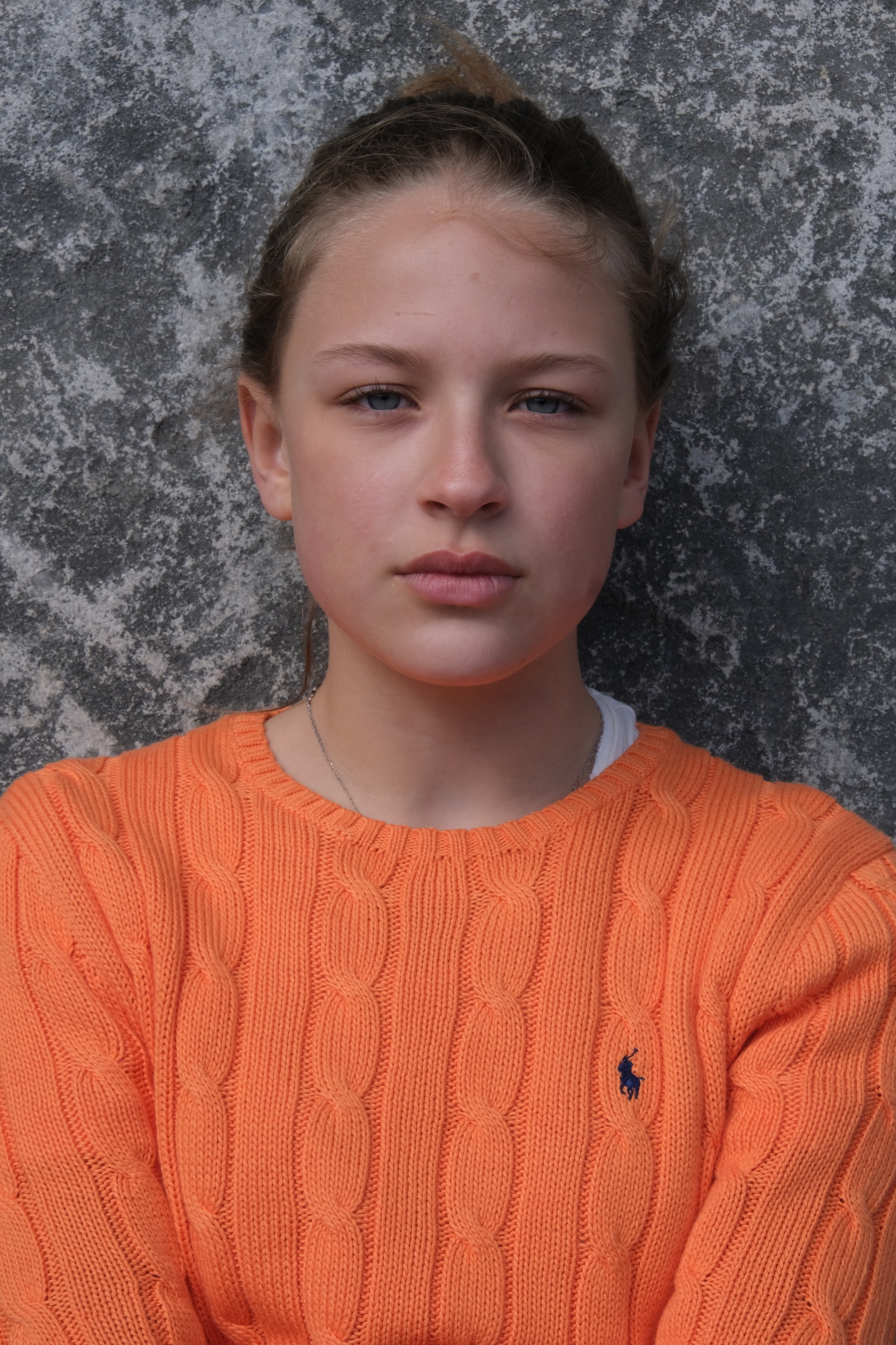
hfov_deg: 16.5
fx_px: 3098
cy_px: 672
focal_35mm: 83
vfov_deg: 24.5
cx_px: 448
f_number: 16
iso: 800
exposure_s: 1/250
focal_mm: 55
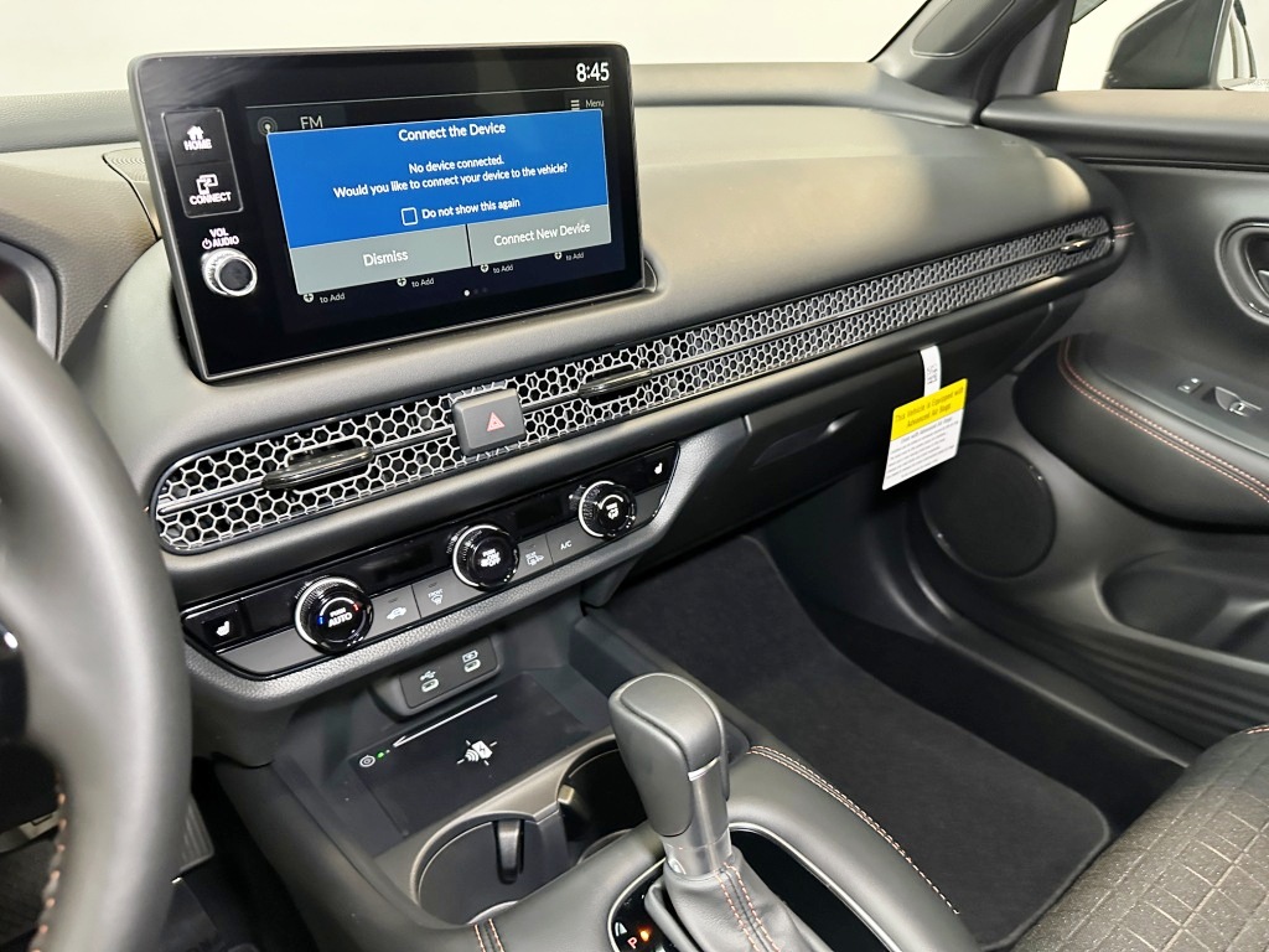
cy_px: 476
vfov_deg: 56.8
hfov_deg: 71.6
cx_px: 634
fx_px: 880
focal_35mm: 24
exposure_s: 1/30
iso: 800
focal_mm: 6.86
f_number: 1.78
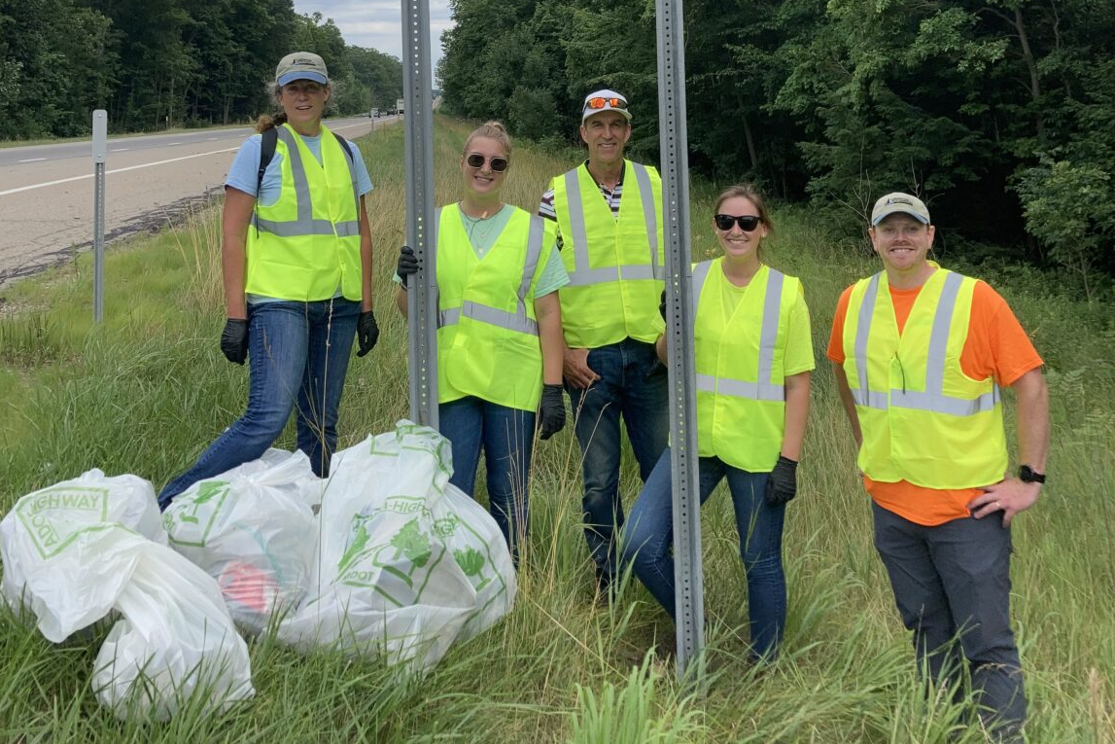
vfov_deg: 32.4
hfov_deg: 49.5
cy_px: 64
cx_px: 556
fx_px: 1208
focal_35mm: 39
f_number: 1.8
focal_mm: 3.99
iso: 20
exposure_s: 1/1091
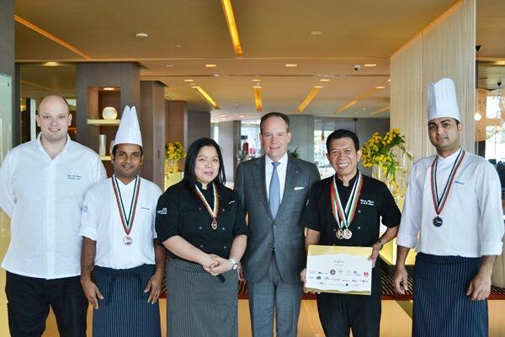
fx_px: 547
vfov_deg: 34.2
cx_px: 252
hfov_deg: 49.6
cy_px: 168
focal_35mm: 39
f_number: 4
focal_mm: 26
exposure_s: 1/60
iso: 400
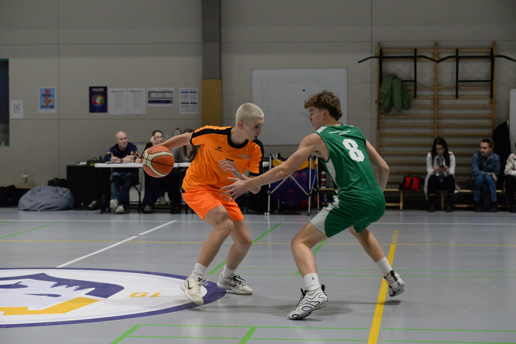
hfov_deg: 22.1
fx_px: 1319
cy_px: 172
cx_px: 258
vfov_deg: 14.9
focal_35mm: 92
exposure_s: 1/500
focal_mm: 92
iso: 6400
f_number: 5
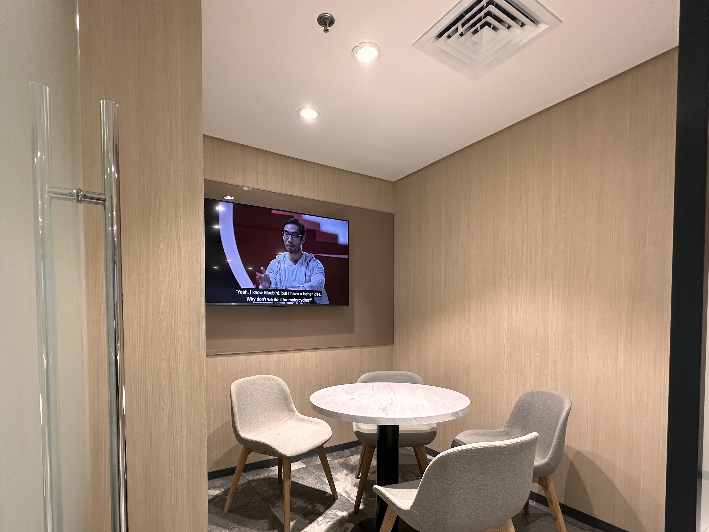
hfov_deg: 87.7
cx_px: 350
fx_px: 369
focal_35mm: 18
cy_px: 329
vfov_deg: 70.6
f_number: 2.2
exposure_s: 1/60
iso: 200
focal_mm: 2.22
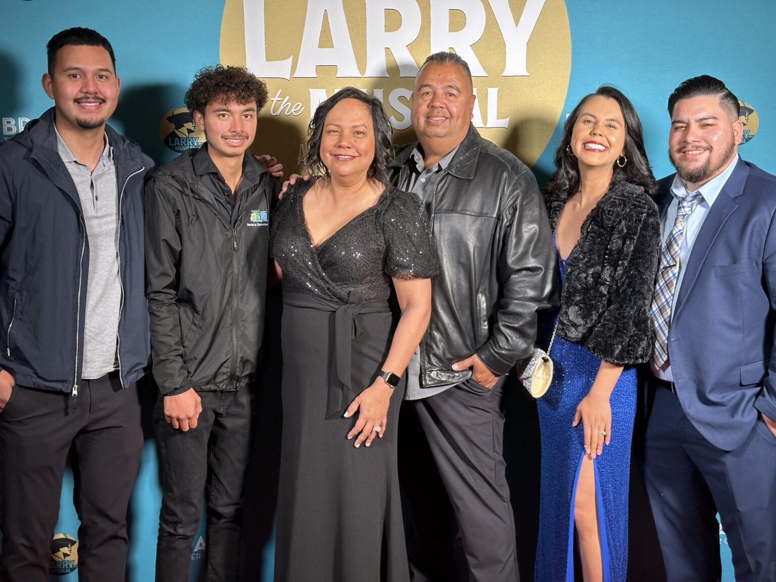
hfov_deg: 39.7
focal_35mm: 48
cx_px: 388
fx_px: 1076
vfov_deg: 30.3
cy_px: 291
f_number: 1.78
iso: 100
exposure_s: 1/60
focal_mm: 6.86
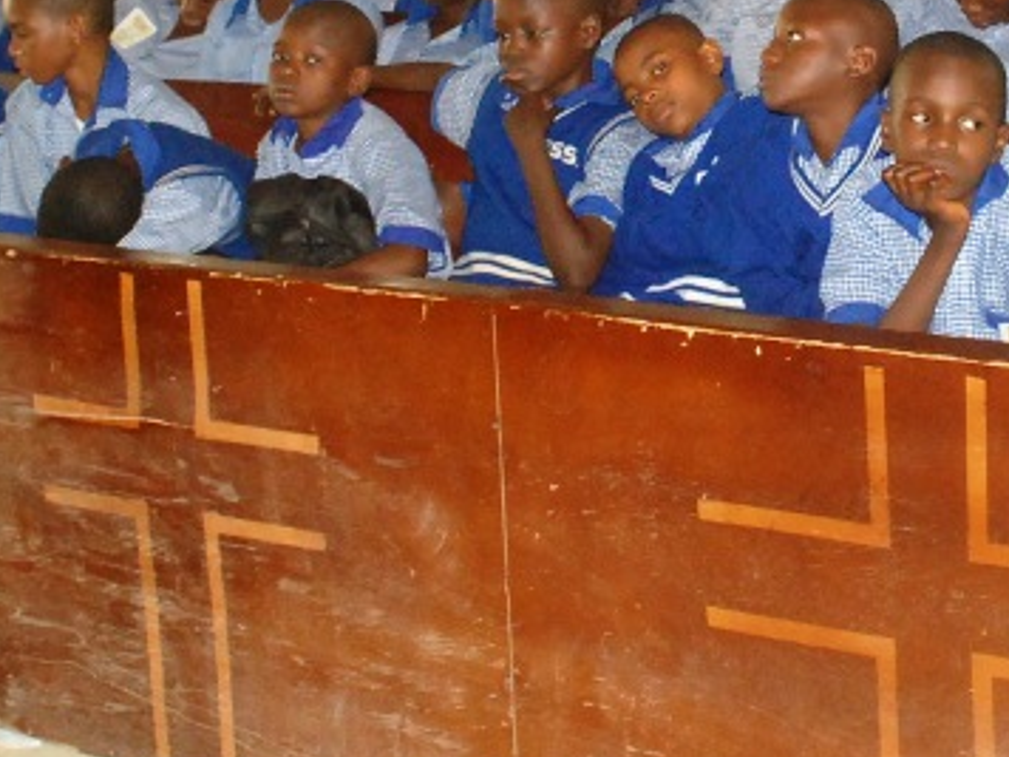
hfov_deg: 20.9
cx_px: 740
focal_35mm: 93
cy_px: -23
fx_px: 2711
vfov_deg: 15.6
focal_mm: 20
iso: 1600
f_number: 7.1
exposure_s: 1/50
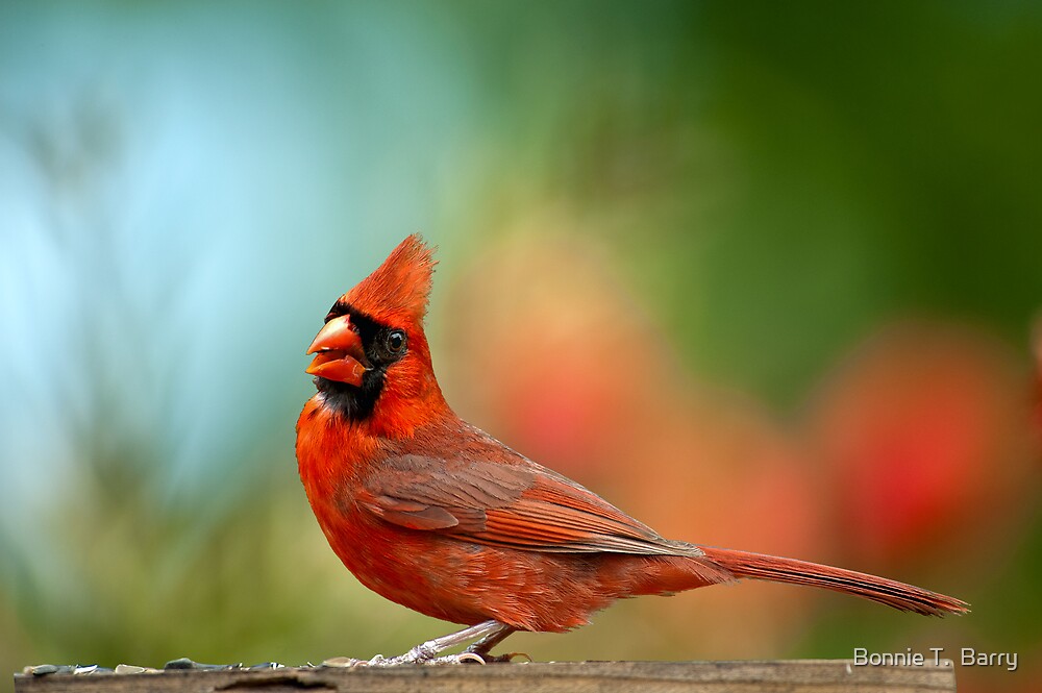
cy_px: 346
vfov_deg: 3.4
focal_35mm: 400
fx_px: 11568
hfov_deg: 5.2
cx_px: 521
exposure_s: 1/100
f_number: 7.1
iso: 320
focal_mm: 400
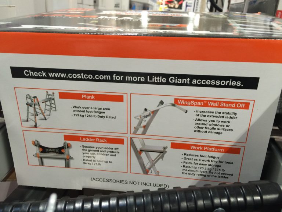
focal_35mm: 29
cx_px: 141
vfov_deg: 48.2
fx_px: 236
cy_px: 106
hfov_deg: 61.7
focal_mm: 4.15
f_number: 2.2
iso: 160
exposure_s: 1/30
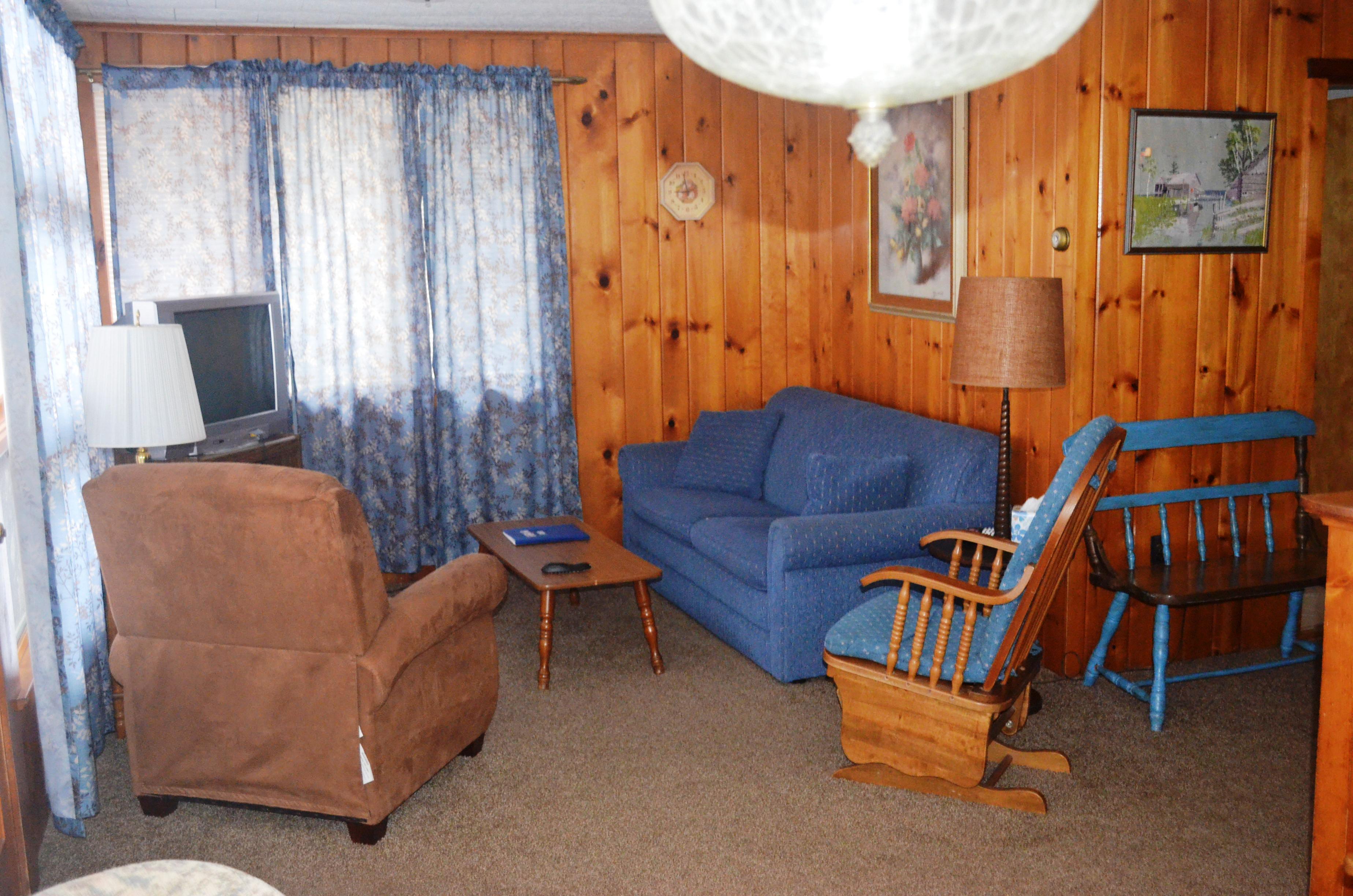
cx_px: 676
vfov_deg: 36.7
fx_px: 1350
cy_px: 448
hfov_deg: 53.2
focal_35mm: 36
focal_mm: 24
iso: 3200
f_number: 4
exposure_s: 1/60
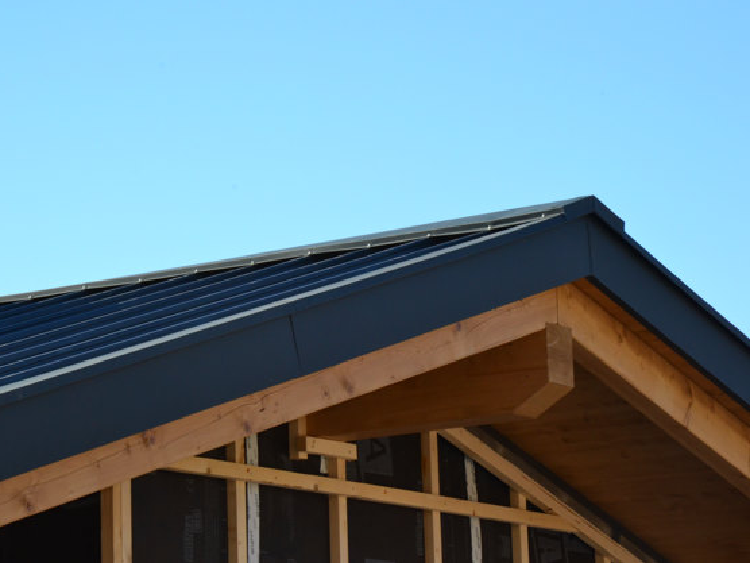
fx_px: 3717
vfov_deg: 8.7
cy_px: 281
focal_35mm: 172
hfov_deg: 11.5
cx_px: 376
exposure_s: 1/200
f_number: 18
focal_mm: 105
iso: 800
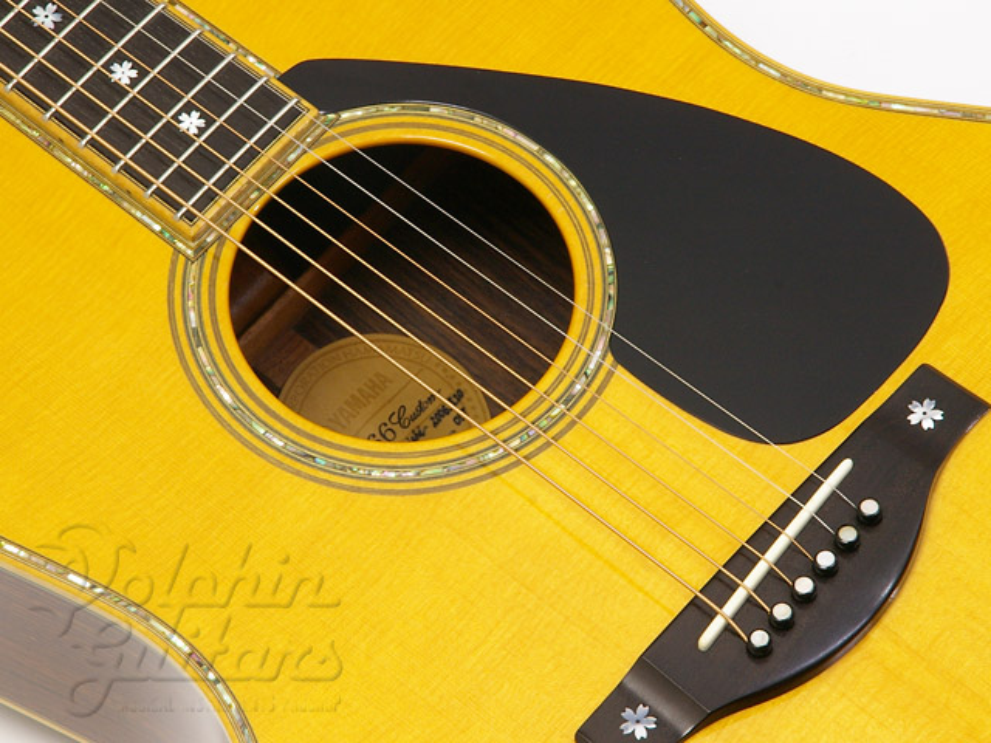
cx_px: 496
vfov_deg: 8.8
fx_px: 4838
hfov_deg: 11.7
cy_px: 372
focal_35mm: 169
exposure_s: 1
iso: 400
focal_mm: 113
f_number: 19
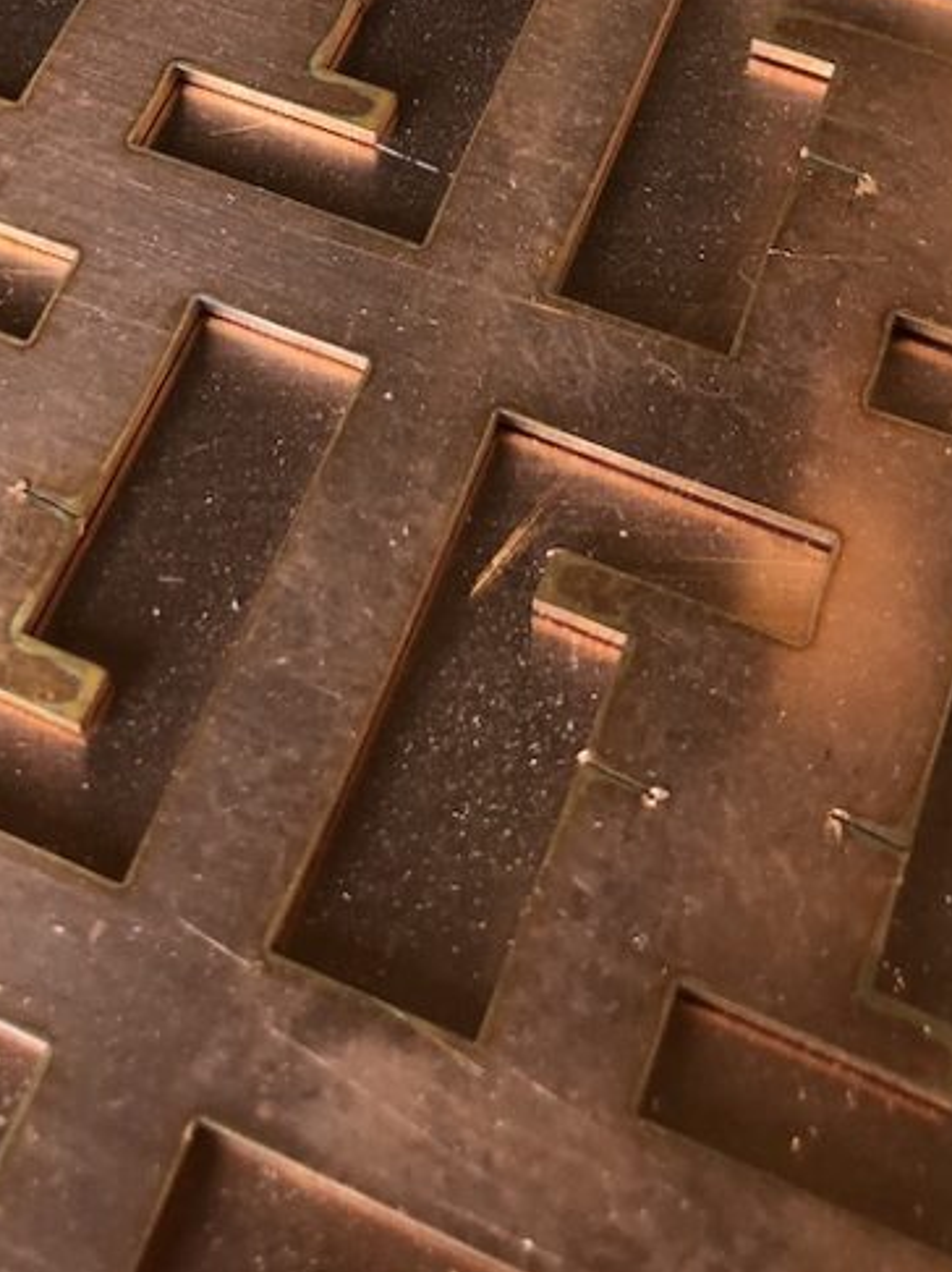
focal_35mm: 59
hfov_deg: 24.7
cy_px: -26
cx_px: 348
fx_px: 2165
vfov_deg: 30.2
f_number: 1.8
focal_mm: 3.99
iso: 40
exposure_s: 1/20
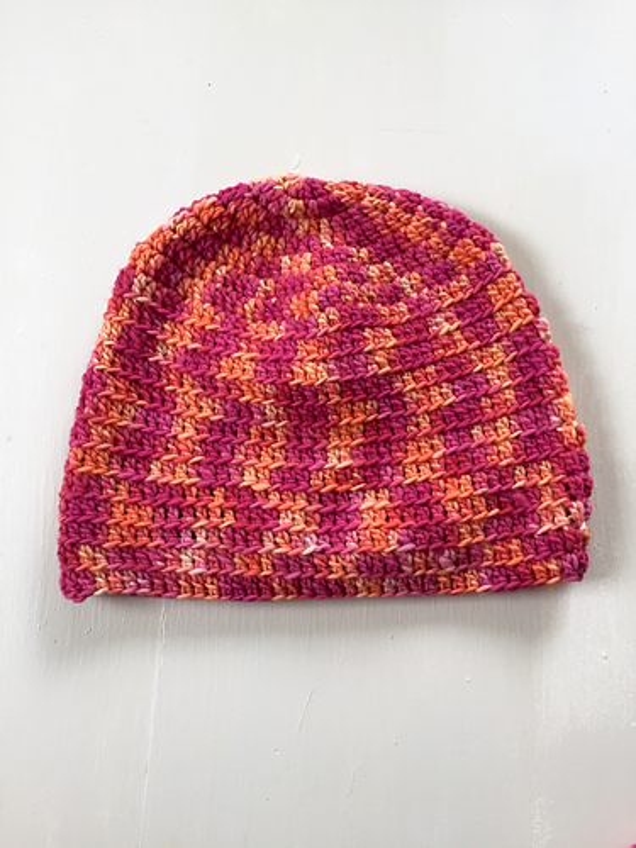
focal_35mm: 29
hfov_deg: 48.2
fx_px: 710
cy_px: 424
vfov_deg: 61.7
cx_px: 318
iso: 32
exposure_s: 1/30
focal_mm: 4.15
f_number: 2.2
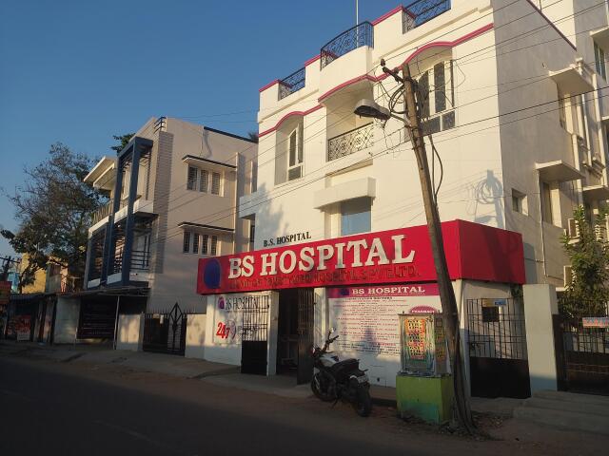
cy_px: 228
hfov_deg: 60.0
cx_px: 304
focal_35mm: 30
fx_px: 528
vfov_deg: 46.8
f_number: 1.8
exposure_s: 1/745
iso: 20
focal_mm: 4.6
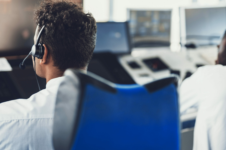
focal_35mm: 61
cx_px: 106
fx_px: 383
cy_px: 62
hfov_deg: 32.9
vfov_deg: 22.2
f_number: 1.4
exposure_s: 1/160
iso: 80
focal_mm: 50
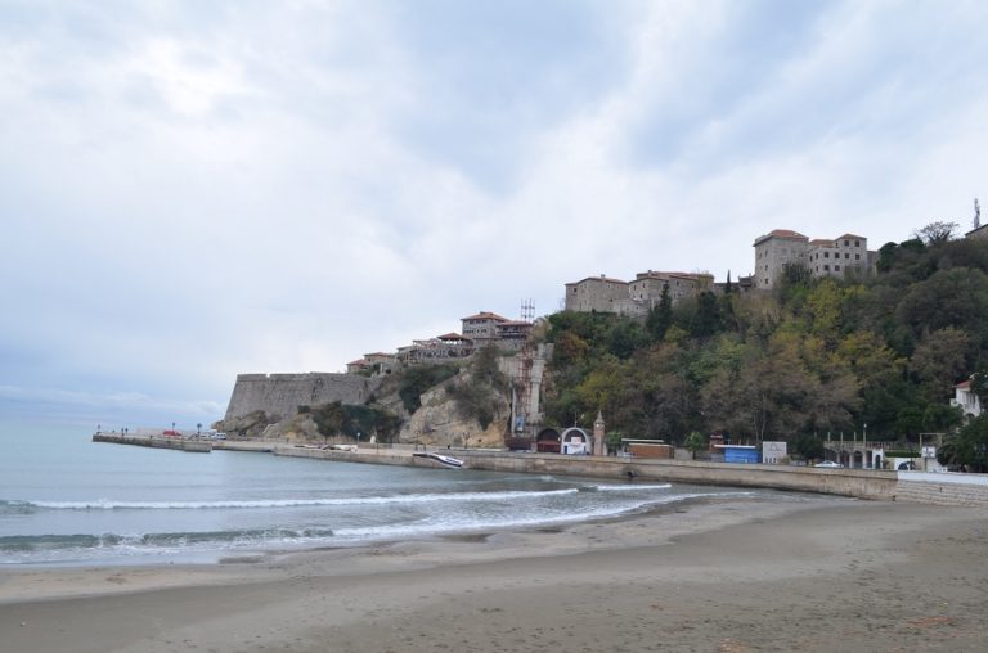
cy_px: 326
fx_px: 821
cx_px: 494
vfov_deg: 43.4
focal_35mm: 30
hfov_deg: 62.1
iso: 100
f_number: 9
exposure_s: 1/50
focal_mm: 20
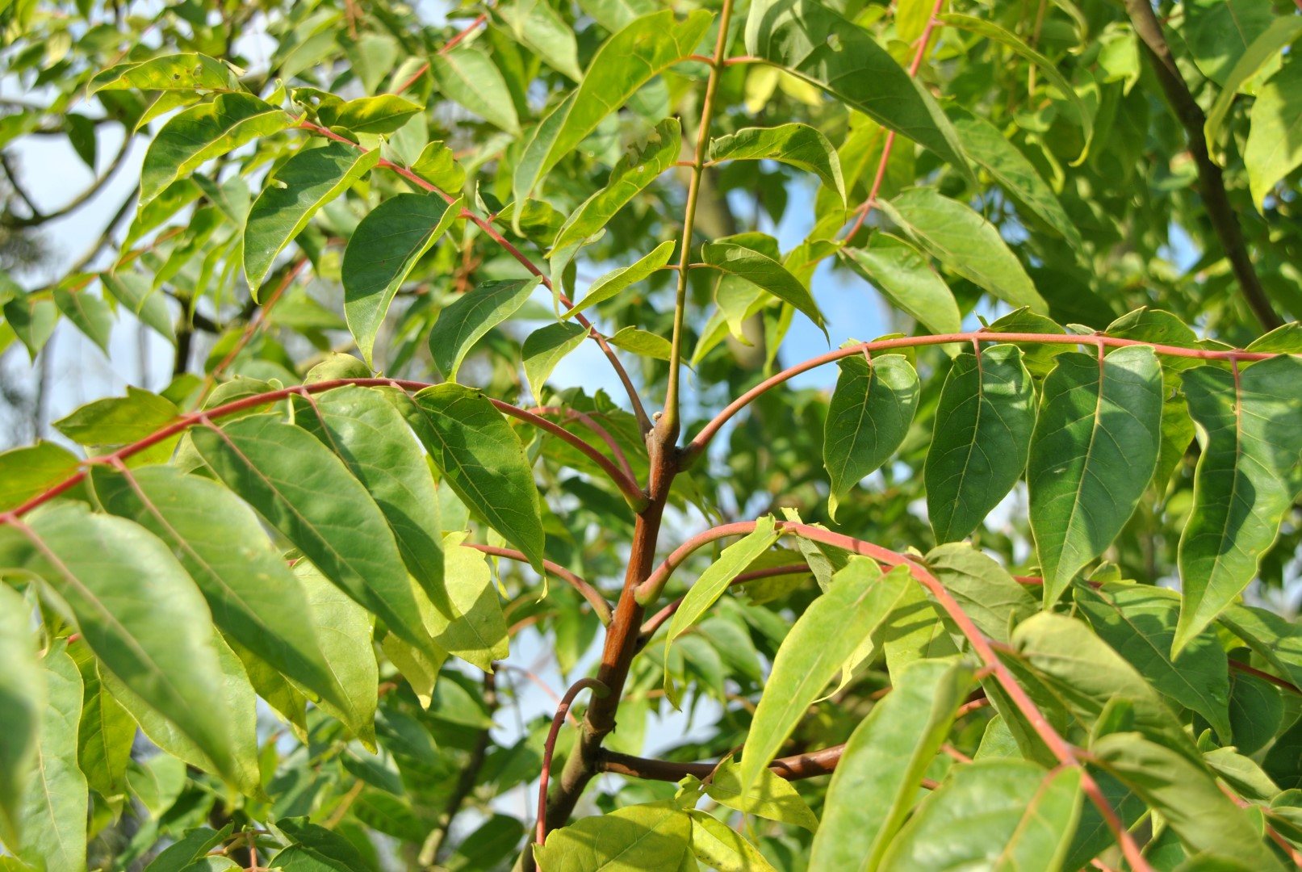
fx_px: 1955
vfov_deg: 25.1
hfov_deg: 36.8
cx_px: 651
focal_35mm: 54
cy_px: 436
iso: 100
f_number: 7.1
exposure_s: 1/200
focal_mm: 36
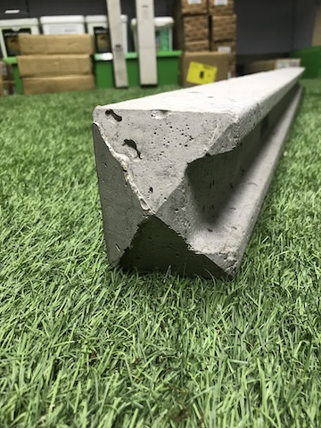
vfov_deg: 63.4
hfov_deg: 49.7
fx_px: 346
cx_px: 160
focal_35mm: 28
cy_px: 214
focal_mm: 3.99
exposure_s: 1/17
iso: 50
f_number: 1.8
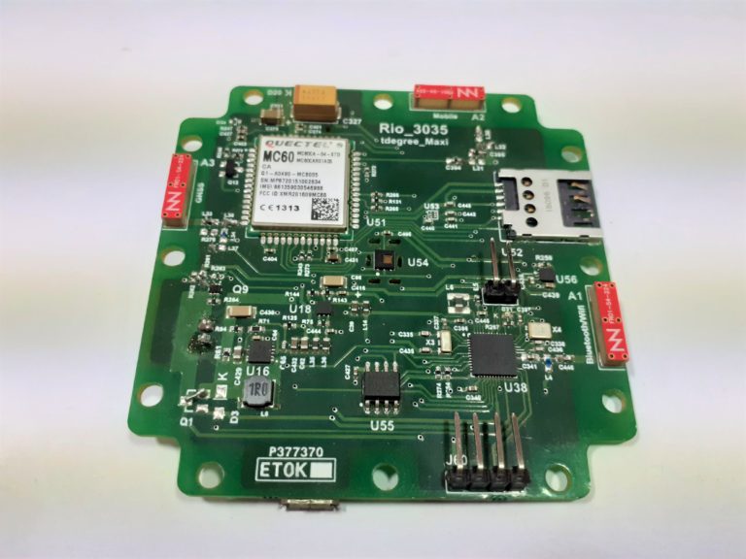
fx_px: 668
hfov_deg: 58.4
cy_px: 280
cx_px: 373
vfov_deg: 45.4
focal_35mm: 31
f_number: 1.9
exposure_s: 1/50
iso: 200
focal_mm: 3.6
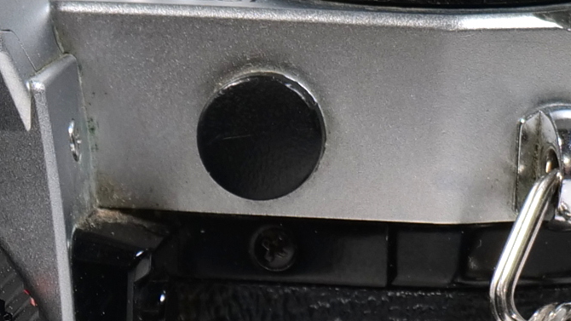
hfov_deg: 5.3
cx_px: -326
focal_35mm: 401
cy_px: 355
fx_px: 6072
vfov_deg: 3.0
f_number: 8
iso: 320
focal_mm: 60
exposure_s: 1/60
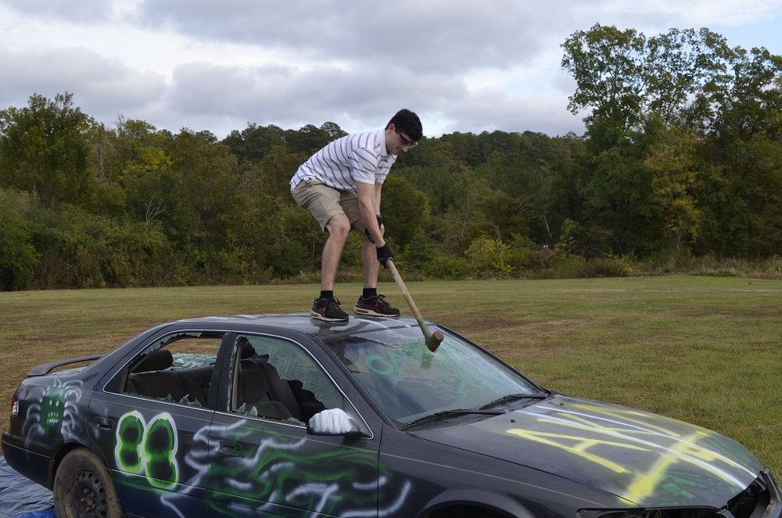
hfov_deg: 49.6
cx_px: 391
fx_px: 845
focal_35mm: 39
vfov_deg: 34.1
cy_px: 259
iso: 200
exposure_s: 1/200
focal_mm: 26
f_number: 7.1
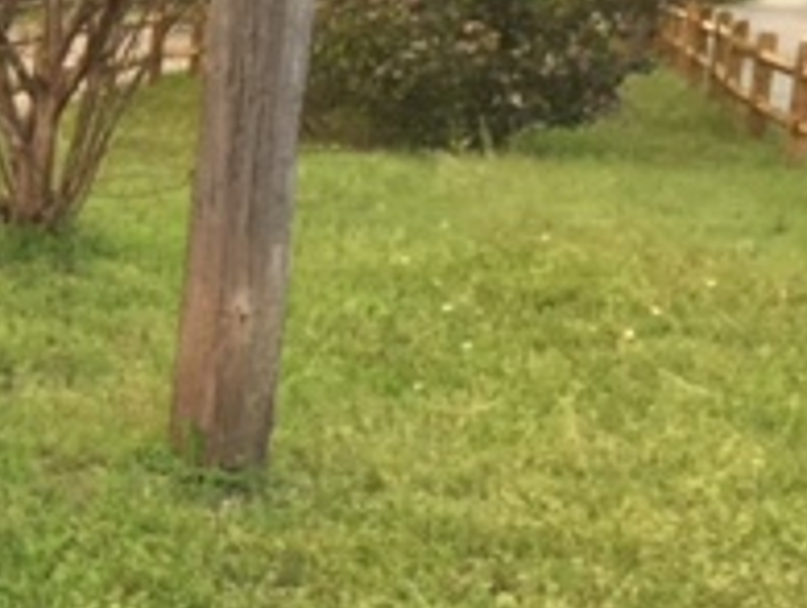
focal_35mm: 95
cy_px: 484
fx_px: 2219
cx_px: -439
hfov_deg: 18.1
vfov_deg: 15.5
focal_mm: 4.15
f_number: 2.2
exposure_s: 1/30
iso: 40
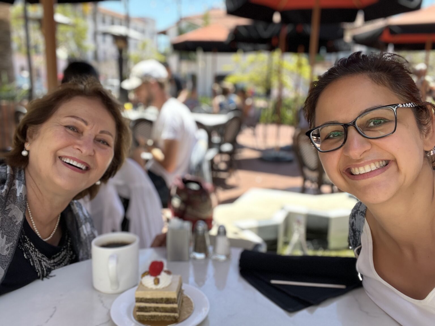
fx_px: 377
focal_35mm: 30
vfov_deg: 46.8
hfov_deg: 60.0
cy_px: 163
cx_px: 218
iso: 40
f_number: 2.2
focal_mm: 2.71
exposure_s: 1/172
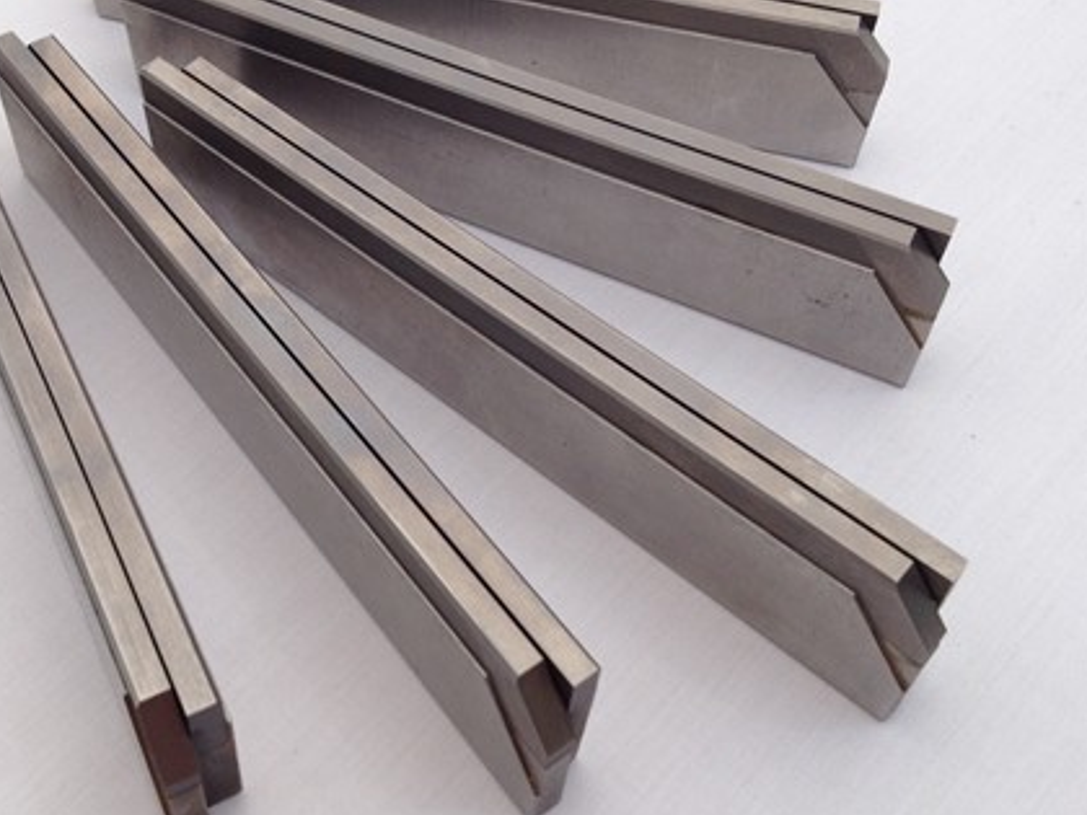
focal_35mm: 50
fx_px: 1570
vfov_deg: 29.0
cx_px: 391
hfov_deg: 37.9
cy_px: 331
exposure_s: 1/1151
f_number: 2.4
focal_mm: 4.28
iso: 64
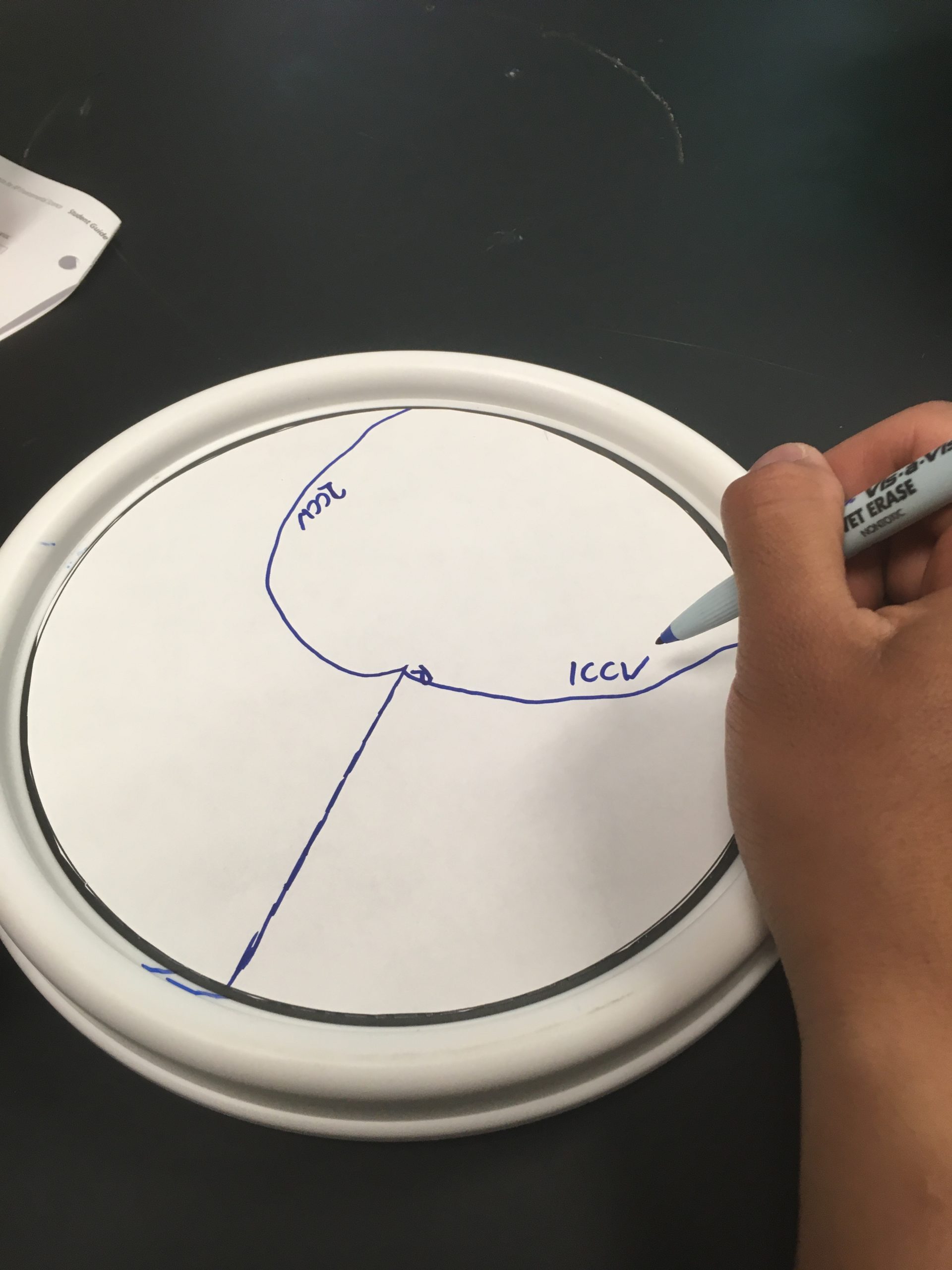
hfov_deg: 48.2
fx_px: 1063
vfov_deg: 61.7
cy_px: 635
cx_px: 476
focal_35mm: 29
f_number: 2.2
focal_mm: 4.15
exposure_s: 1/30
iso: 50
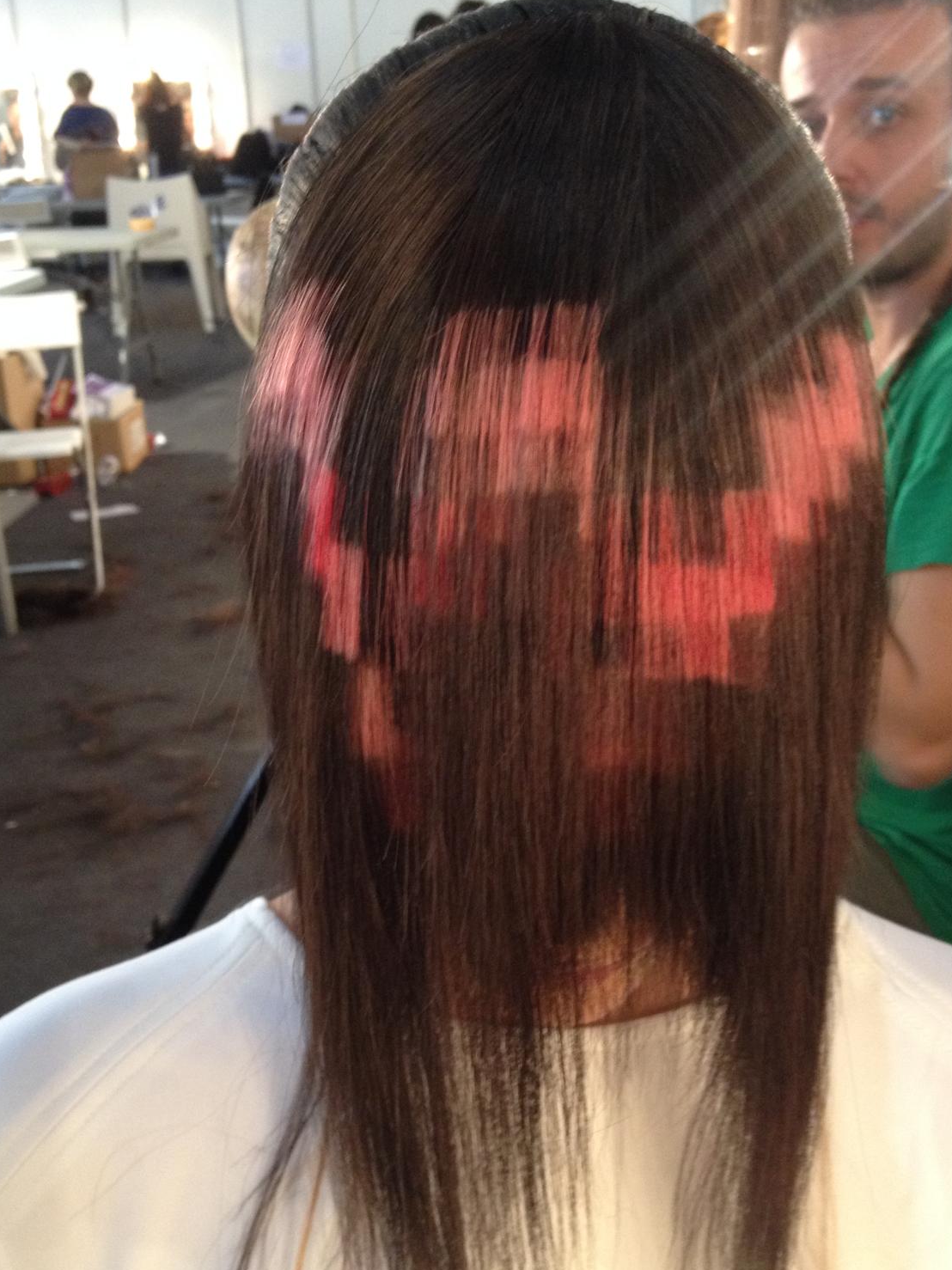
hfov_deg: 32.2
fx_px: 1651
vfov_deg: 42.0
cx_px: 470
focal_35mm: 45
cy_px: 702
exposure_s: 1/20
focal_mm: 4.3
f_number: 2.4
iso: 200
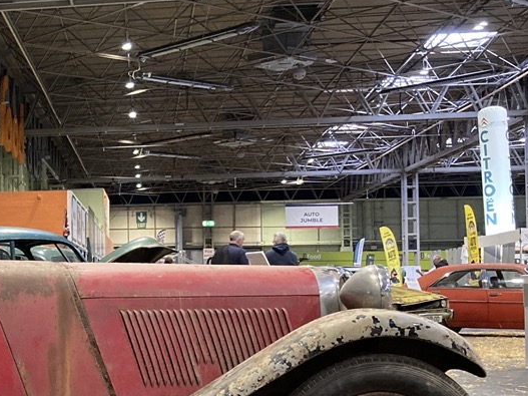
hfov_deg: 26.2
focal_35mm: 68
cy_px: 268
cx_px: -61
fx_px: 1037
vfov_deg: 21.5
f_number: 1.8
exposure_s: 1/33
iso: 320
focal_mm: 3.99
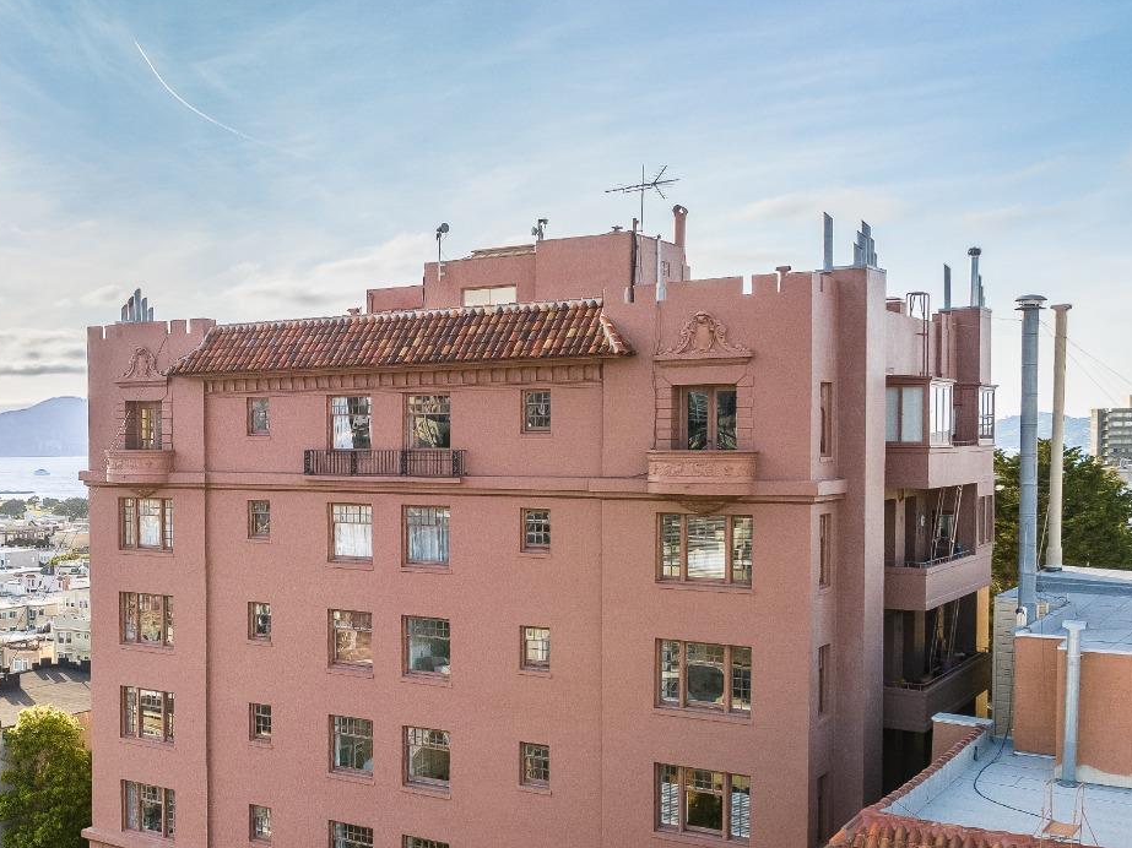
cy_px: 674
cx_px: 313
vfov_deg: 35.7
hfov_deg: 46.5
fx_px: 1275
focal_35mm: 39
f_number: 2.8
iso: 100
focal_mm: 12.29
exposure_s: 1/500
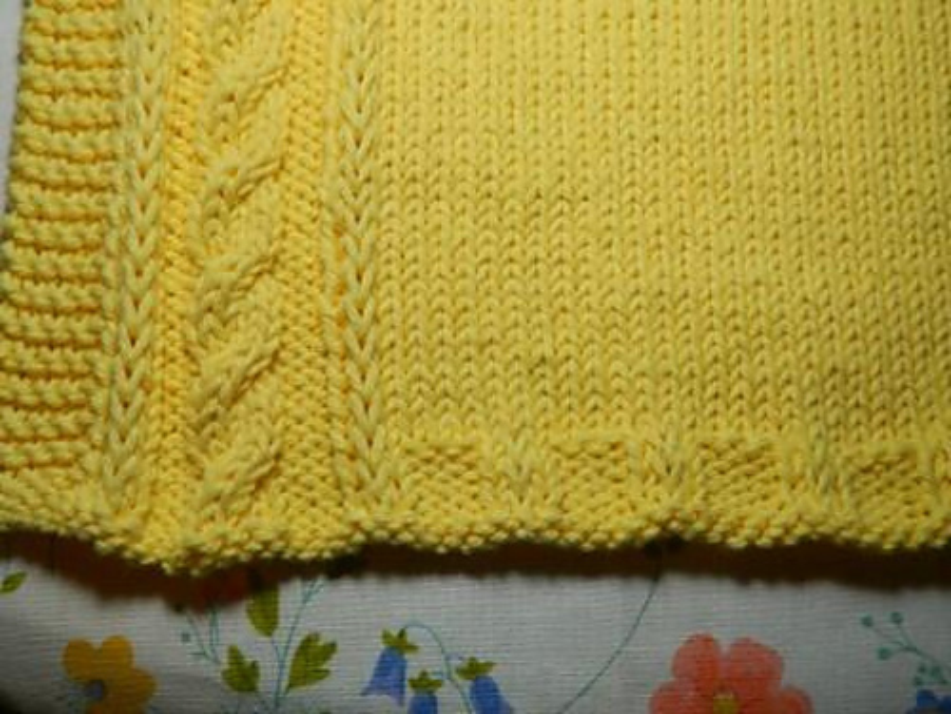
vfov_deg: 40.7
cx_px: 476
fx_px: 962
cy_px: 357
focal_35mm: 35
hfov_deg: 52.6
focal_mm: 6.2
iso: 80
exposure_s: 1/60
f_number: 3.3
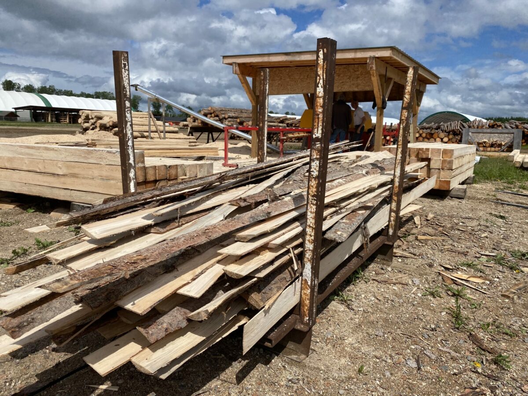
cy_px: 198
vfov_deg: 53.1
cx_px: 264
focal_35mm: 26
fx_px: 397
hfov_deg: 67.3
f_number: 1.8
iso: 32
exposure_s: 1/6410
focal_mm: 4.25
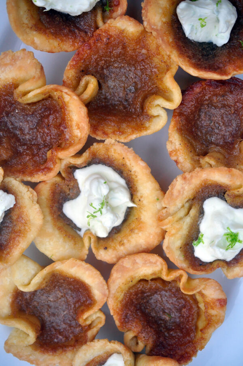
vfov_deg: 33.4
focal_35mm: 60
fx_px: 609
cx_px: 122
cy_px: 183
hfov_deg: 22.6
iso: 400
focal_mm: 40
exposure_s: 1/500
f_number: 3
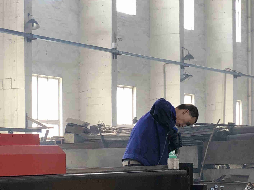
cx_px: -100
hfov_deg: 12.8
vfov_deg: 9.9
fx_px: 1086
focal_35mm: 148
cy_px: 197
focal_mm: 6
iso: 40
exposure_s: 1/60
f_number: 2.4
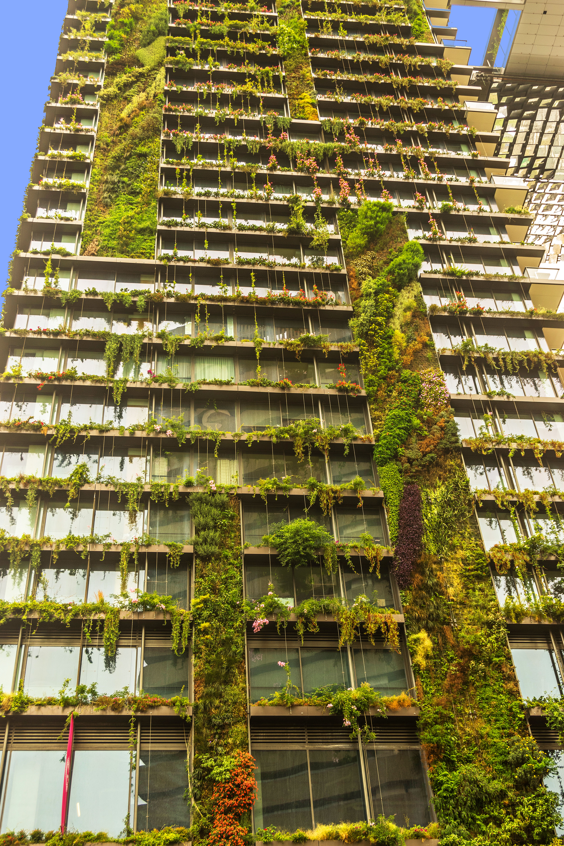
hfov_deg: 33.0
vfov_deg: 47.9
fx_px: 952
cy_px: 423
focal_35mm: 40
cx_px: 282
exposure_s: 1/180
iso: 320
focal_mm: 27
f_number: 5.6
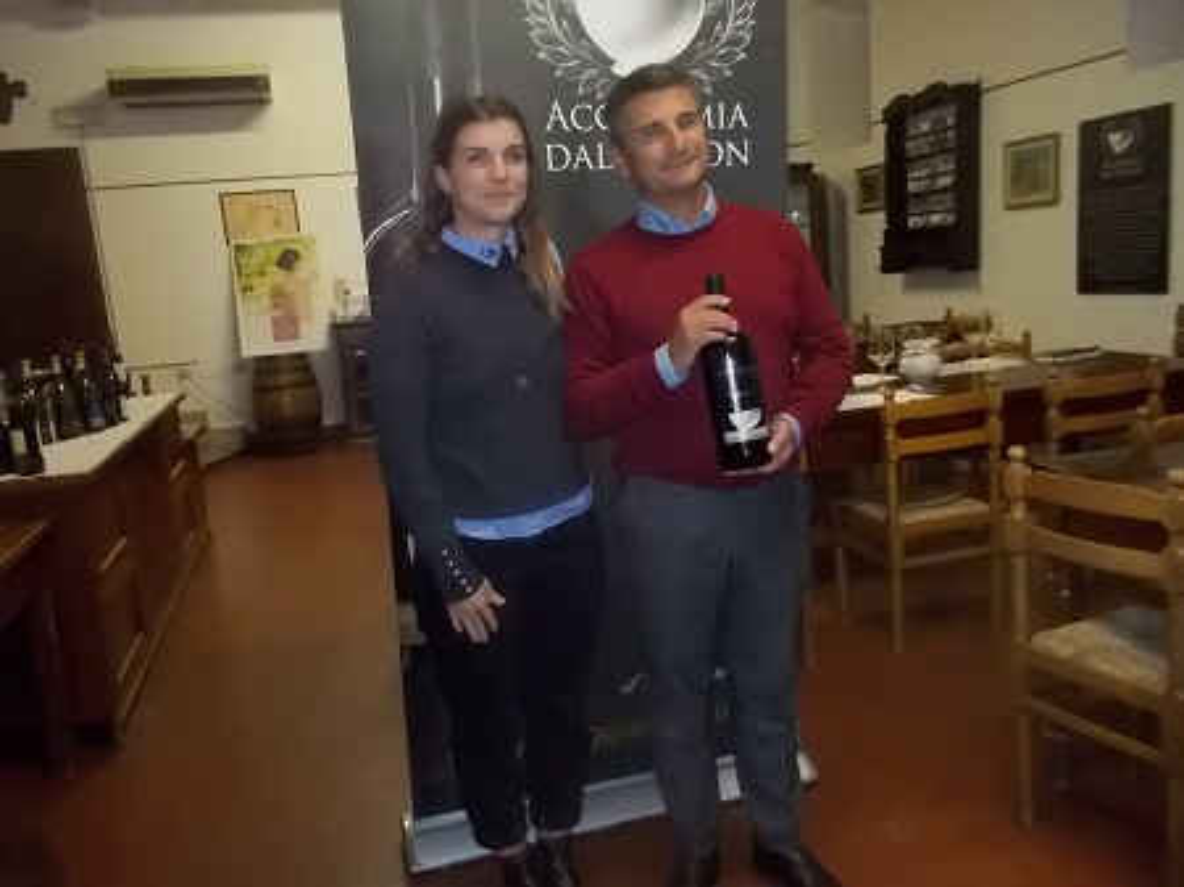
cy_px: 444
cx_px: 592
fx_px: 991
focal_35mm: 29
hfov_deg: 61.7
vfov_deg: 48.2
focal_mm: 4.1
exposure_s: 1/30
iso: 800
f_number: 3.3
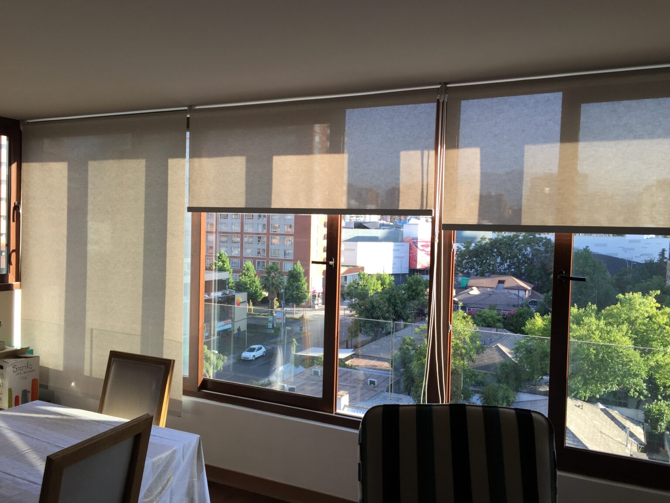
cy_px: 252
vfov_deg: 48.2
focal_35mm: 29
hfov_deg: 61.7
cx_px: 335
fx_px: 561
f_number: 2.2
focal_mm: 4.15
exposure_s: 1/203
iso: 32
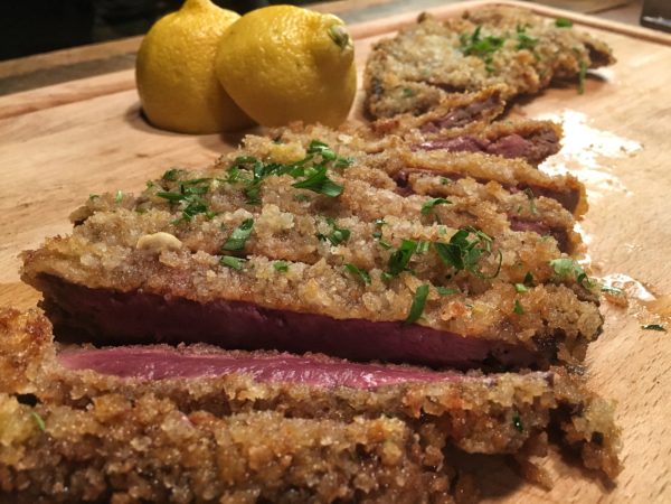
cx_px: 336
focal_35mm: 29
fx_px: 562
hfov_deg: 61.7
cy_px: 252
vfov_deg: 48.2
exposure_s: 1/30
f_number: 2.2
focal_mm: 4.15
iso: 160
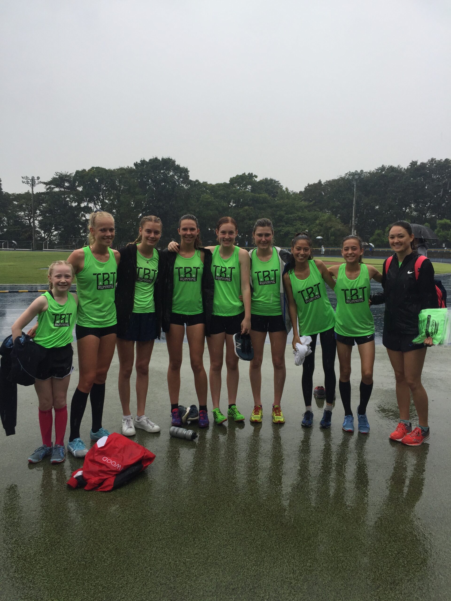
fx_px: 504
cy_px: 300
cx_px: 226
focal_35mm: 29
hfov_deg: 48.2
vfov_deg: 61.7
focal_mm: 4.15
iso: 32
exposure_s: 1/599
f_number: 2.2
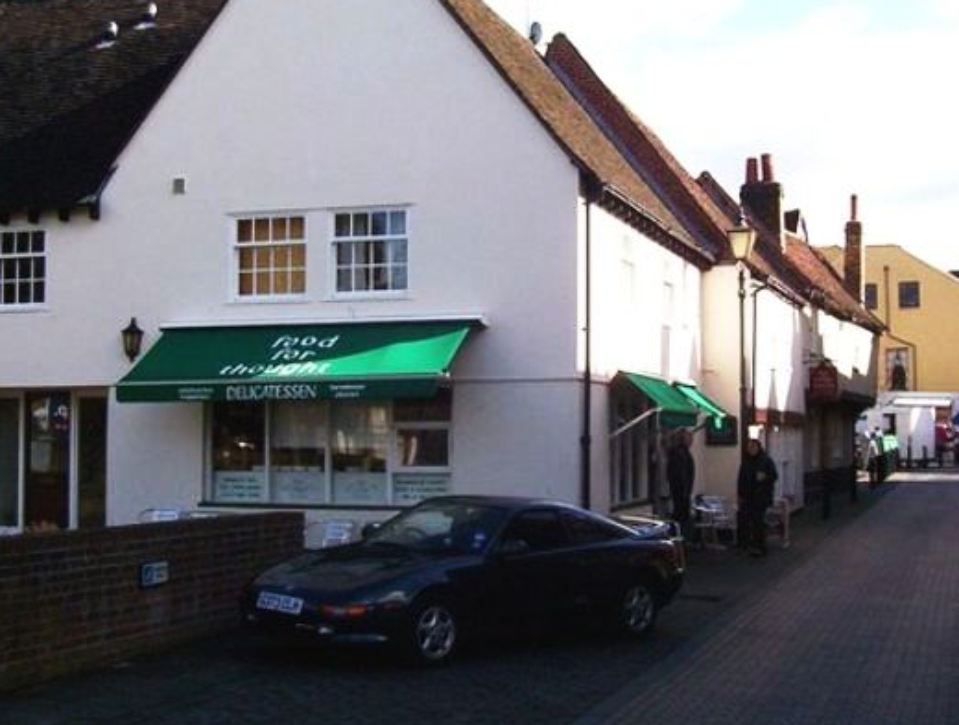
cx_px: 546
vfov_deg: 24.1
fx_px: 1695
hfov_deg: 31.6
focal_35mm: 61
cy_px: 344
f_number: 5.17
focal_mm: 5.77
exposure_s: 1/525
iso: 100
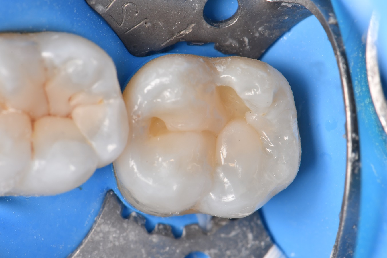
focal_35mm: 157
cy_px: 129
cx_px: 194
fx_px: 1687
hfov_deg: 13.1
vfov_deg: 8.7
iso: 200
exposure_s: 1/200
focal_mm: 105
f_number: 32
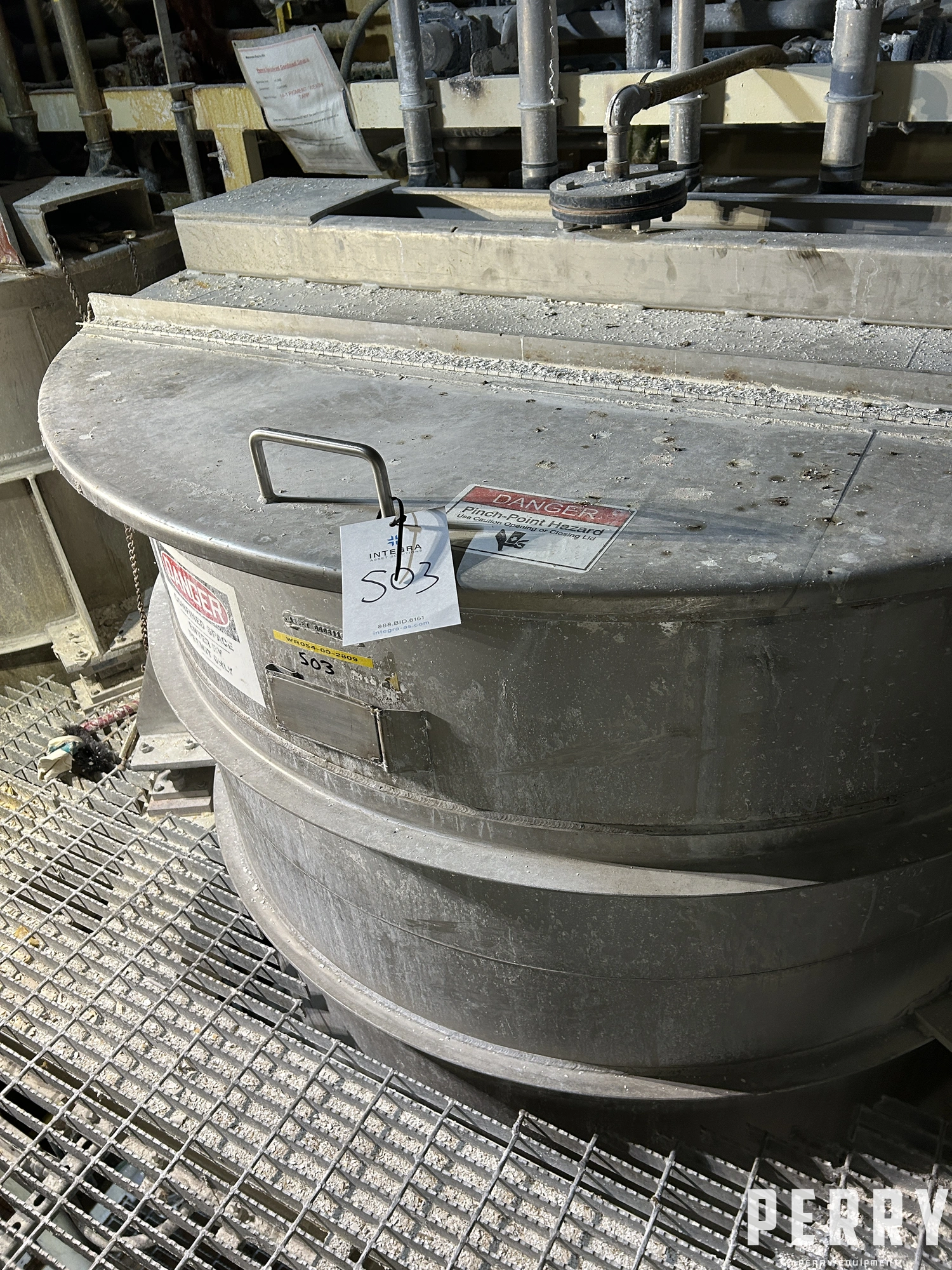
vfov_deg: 67.3
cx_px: 476
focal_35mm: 26
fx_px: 953
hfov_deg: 53.1
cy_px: 635
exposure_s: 1/60
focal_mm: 5.7
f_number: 1.5
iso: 160
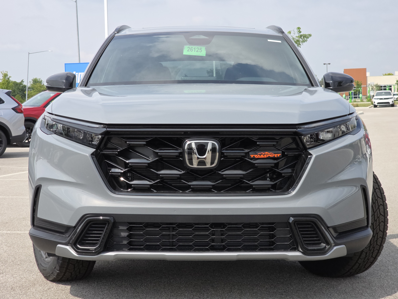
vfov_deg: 21.3
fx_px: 793
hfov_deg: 28.2
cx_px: 199
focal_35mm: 69
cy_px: 150
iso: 50
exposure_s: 1/1222
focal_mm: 7.9
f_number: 2.4
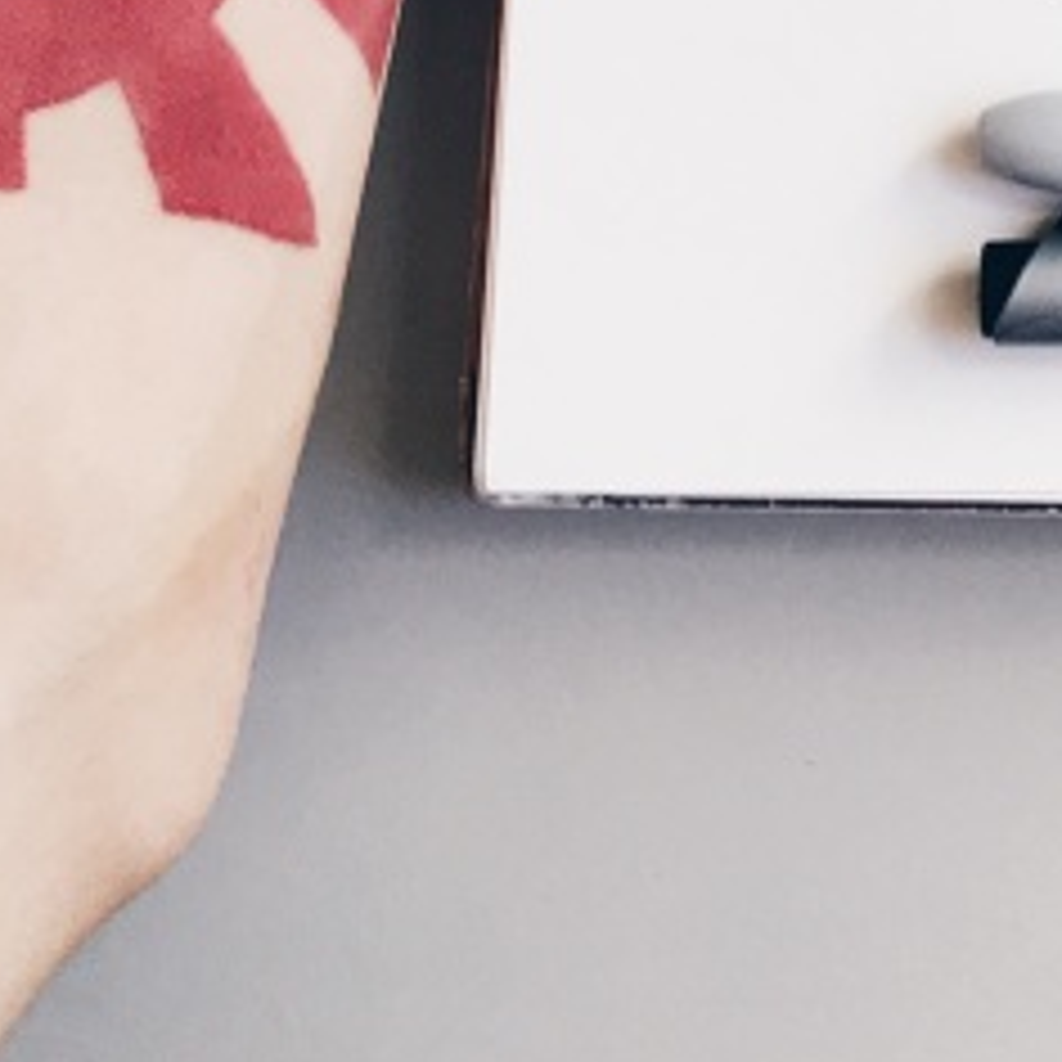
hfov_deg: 17.2
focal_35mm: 97
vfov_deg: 15.4
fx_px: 3367
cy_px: -862
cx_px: 1210
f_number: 2.2
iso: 40
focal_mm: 4.15
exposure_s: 1/120
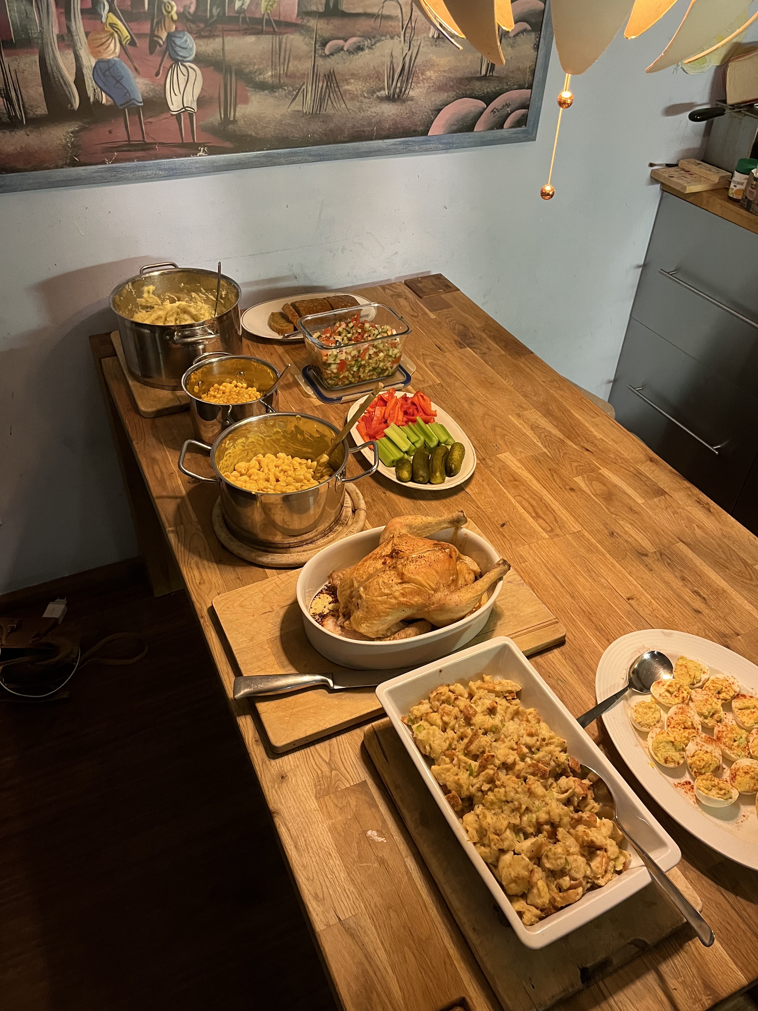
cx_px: 379
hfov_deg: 53.1
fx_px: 759
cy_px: 506
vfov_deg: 67.3
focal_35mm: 26
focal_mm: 5.1
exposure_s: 1/60
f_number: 1.6
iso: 400
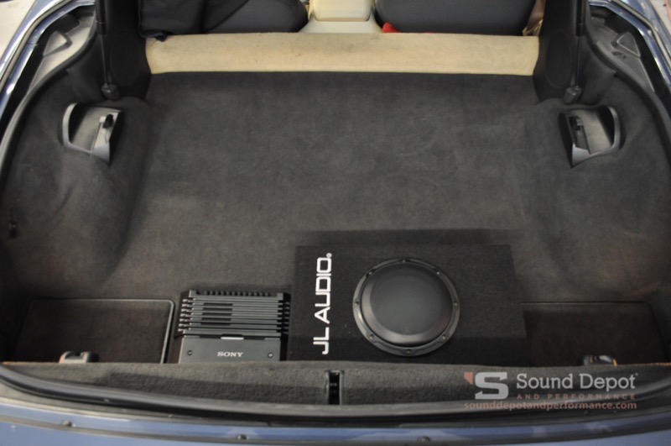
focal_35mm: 27
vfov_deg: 47.8
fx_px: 503
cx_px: 336
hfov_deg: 67.5
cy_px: 223
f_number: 3.5
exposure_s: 1/15
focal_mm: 18
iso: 1600
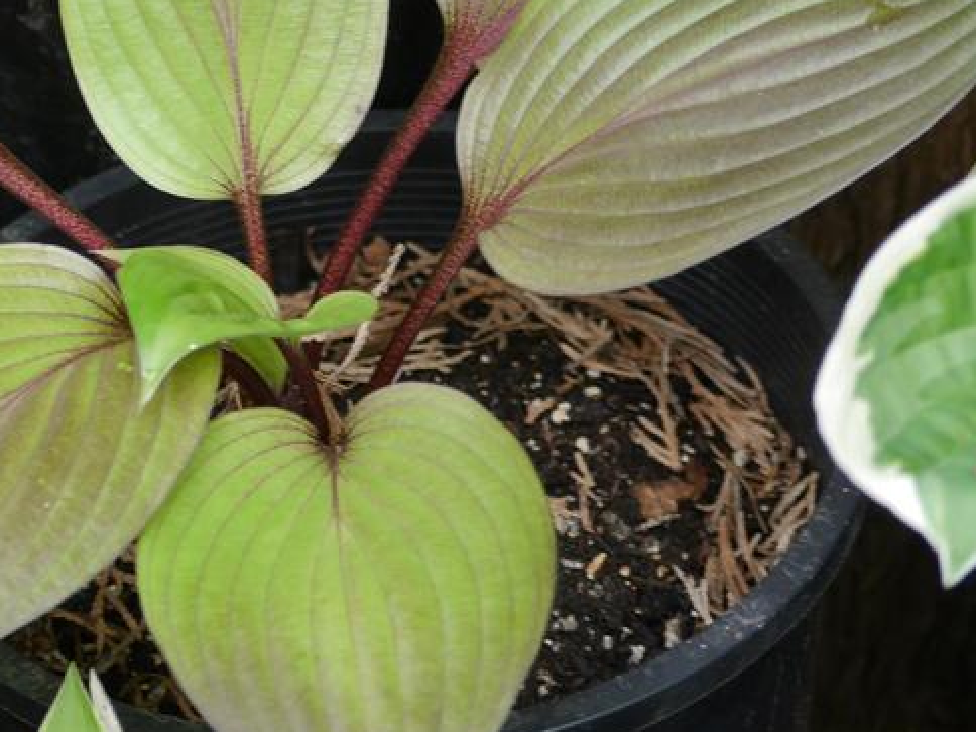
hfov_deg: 10.6
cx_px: 89
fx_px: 5244
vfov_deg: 8.0
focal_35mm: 186
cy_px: 190
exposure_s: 1/125
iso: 400
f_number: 4
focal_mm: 45
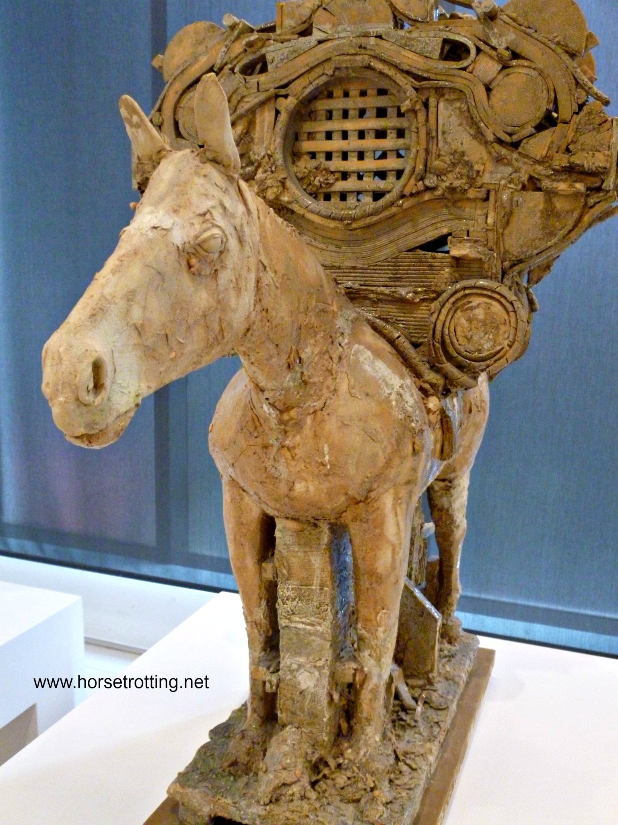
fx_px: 809
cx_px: 309
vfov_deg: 54.0
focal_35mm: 34
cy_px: 412
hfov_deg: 41.8
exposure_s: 1/50
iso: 800
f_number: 3.5
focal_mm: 6
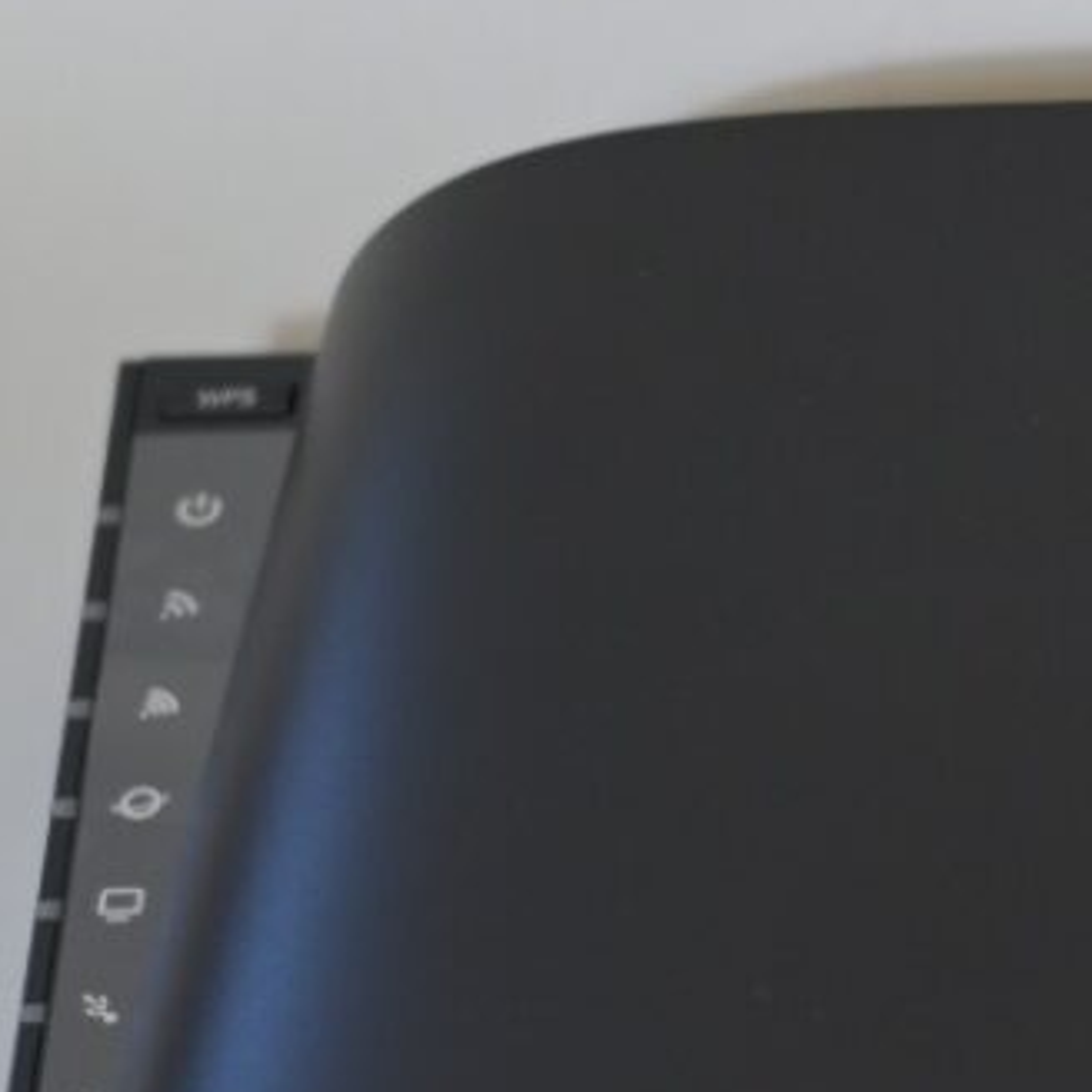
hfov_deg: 7.1
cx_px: 2051
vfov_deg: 7.3
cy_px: 1129
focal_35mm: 239
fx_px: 8530
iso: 320
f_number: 2.5
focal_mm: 40
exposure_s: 1/160
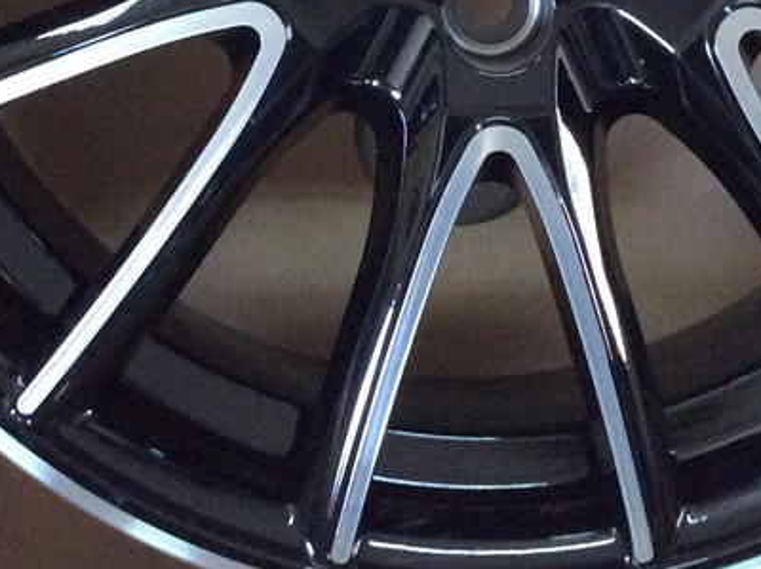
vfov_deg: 14.8
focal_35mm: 96
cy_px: -128
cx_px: 464
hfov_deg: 20.4
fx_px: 2108
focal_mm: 3.3
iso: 250
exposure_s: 1/25
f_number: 2.4
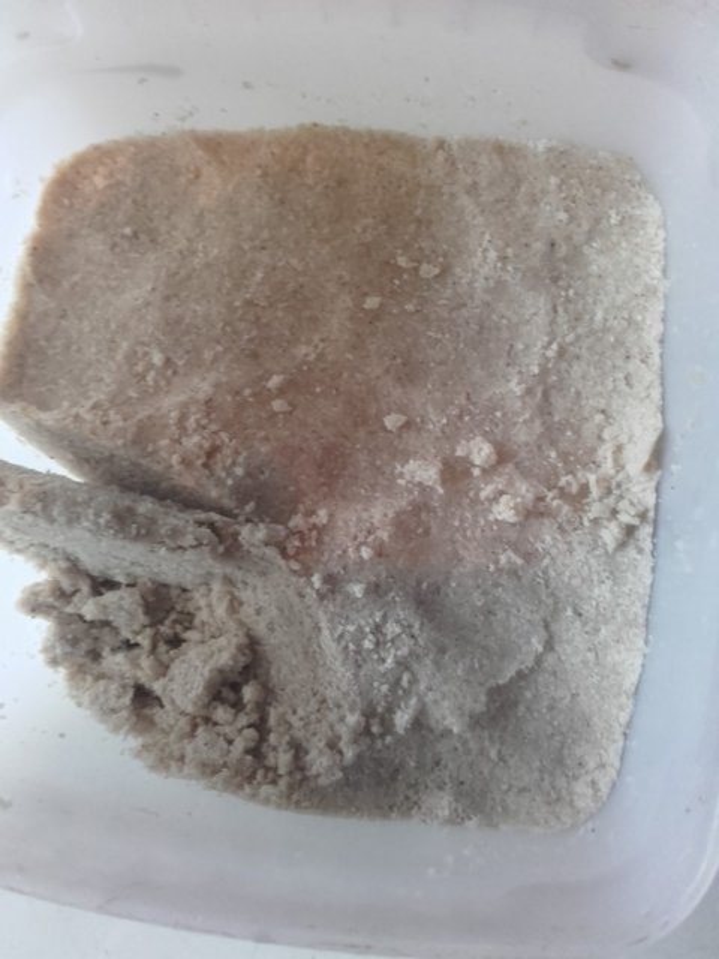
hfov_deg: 45.4
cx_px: 360
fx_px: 859
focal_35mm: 31
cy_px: 480
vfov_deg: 58.4
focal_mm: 3.31
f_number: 2.2
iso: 160
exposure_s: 1/10
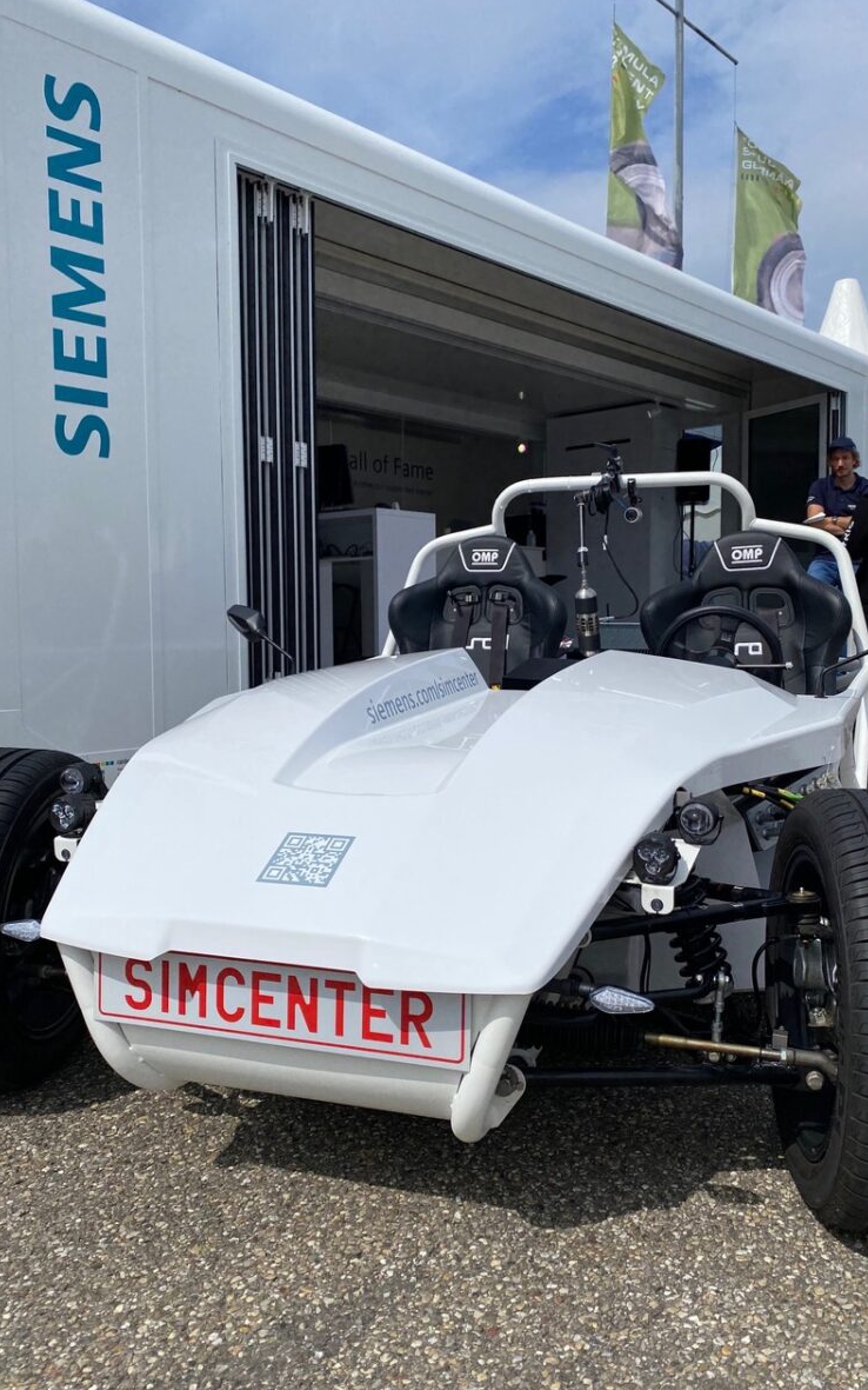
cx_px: 487
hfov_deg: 44.4
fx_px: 1060
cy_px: 693
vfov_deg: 66.5
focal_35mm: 28
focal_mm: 4.25
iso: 32
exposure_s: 1/7692
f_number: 1.8
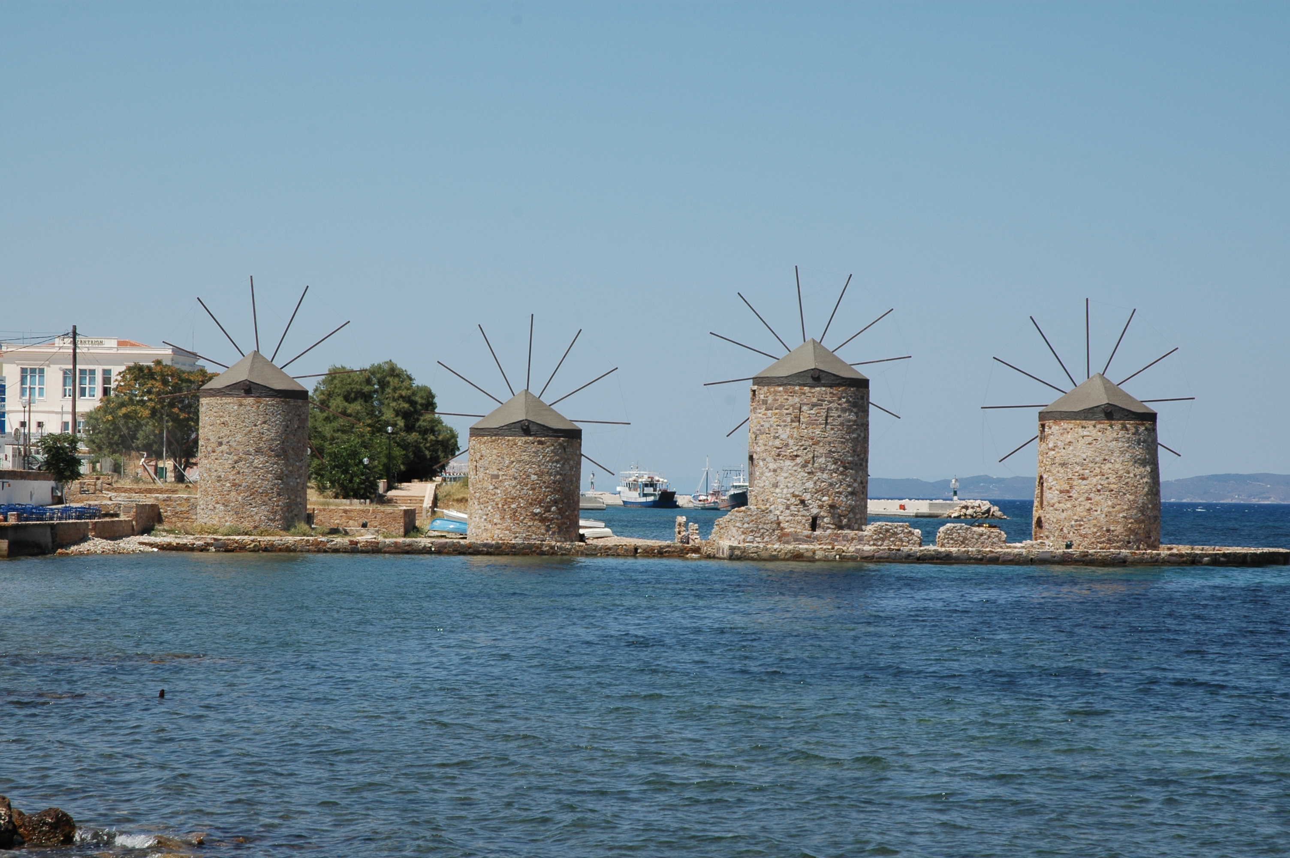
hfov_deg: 21.9
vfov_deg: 14.7
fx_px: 3330
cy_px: 429
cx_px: 645
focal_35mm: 93
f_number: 9
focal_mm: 62
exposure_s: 1/320
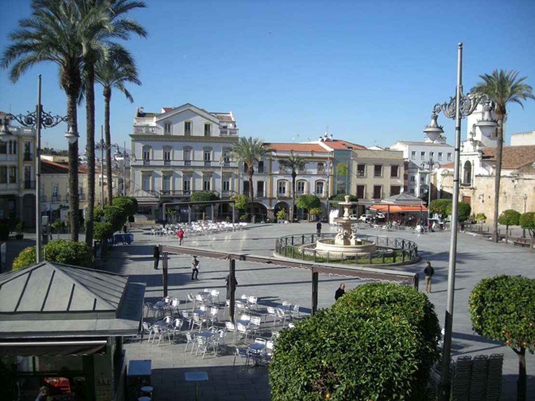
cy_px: 200
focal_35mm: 35
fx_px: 541
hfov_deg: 52.6
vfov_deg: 40.7
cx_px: 268
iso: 50
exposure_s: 1/247
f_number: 5.7
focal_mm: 5.7
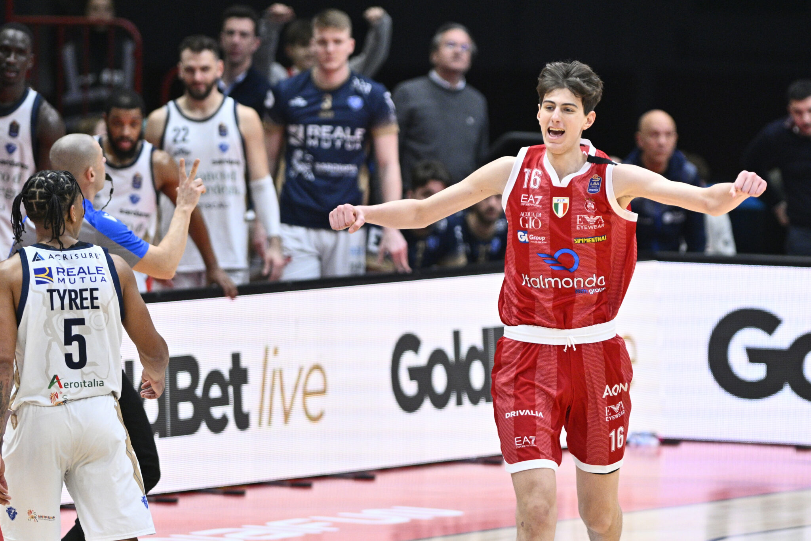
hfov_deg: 6.9
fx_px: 6757
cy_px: 270
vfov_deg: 4.6
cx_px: 406
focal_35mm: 300
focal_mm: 300
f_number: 3.5
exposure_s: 1/1000
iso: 2000
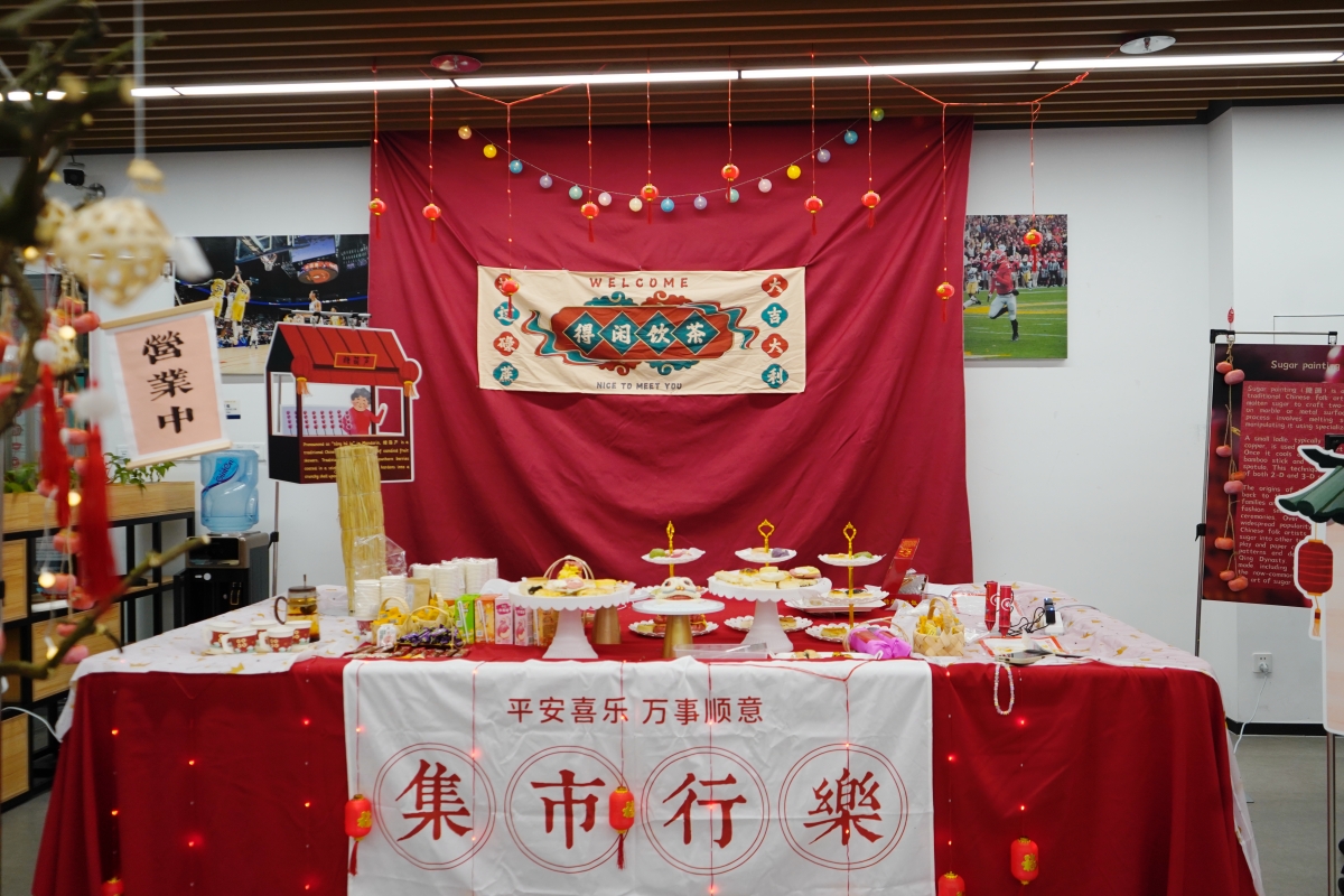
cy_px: 448
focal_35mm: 30
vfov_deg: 43.6
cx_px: 672
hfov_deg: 61.9
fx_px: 1120
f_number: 4
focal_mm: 30
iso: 1000
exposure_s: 1/160
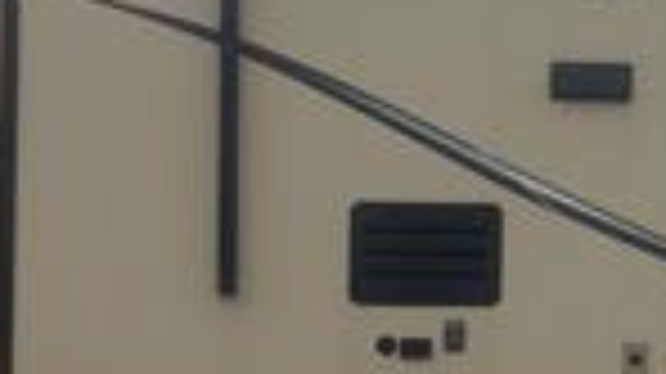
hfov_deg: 15.4
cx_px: 652
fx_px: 2418
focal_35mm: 137
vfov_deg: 8.8
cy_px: 194
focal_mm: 4.15
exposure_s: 1/1580
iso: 32
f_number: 2.2
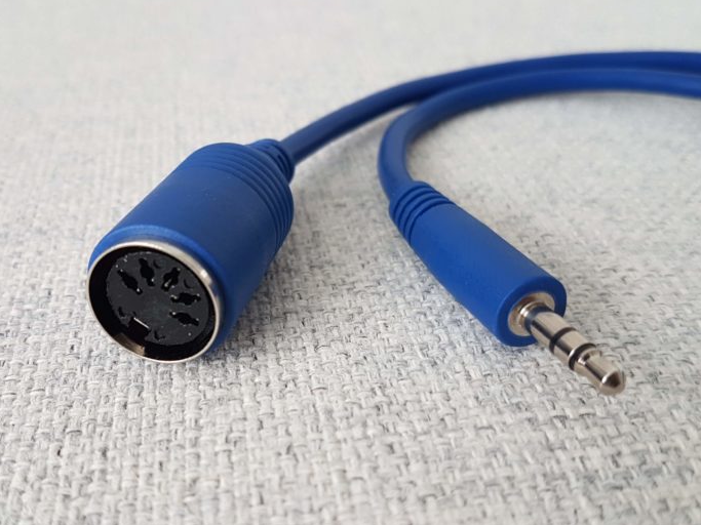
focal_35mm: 36
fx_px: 729
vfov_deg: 39.6
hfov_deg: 51.1
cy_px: 288
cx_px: 284
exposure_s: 1/15
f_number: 1.7
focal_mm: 4.2
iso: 50
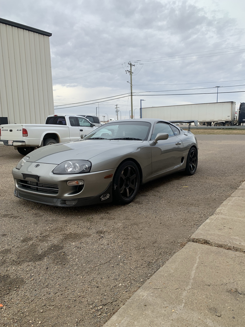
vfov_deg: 67.3
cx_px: 122
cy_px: 164
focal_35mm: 26
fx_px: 245
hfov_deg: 53.1
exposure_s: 1/1314
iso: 25
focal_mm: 4.25
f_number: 1.8
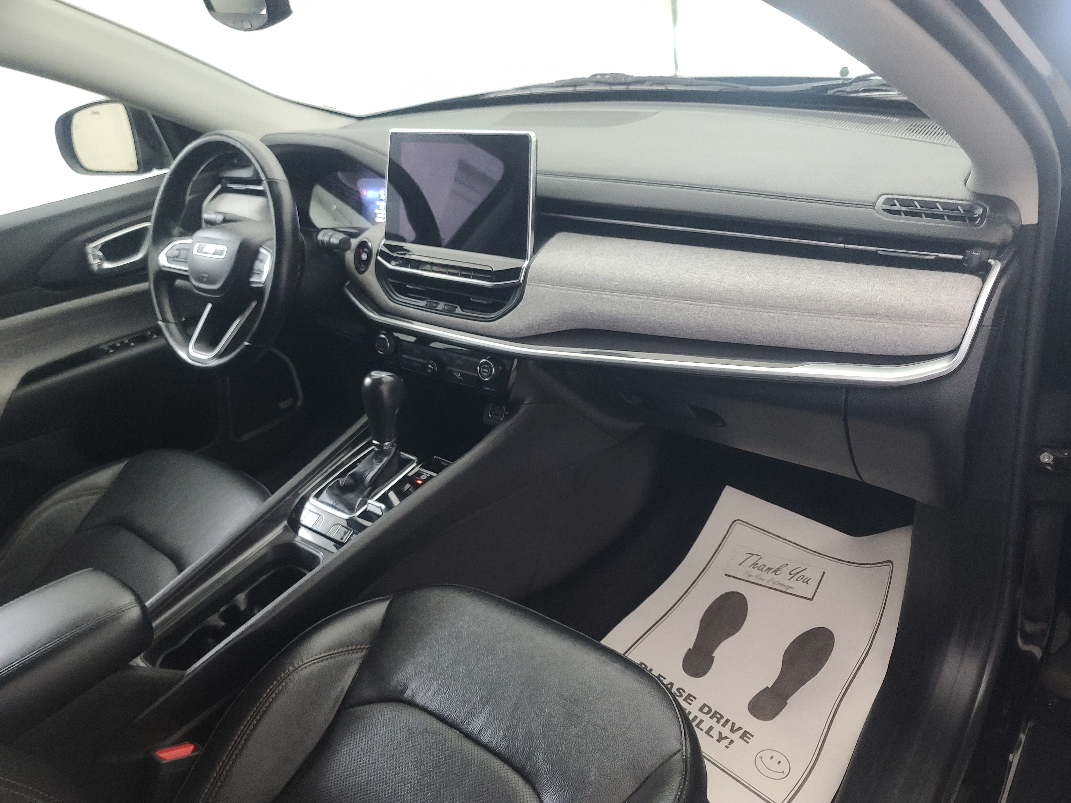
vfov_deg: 54.9
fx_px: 773
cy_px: 402
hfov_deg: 69.4
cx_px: 536
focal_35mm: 25
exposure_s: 1/24
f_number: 1.8
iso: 640
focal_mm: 7
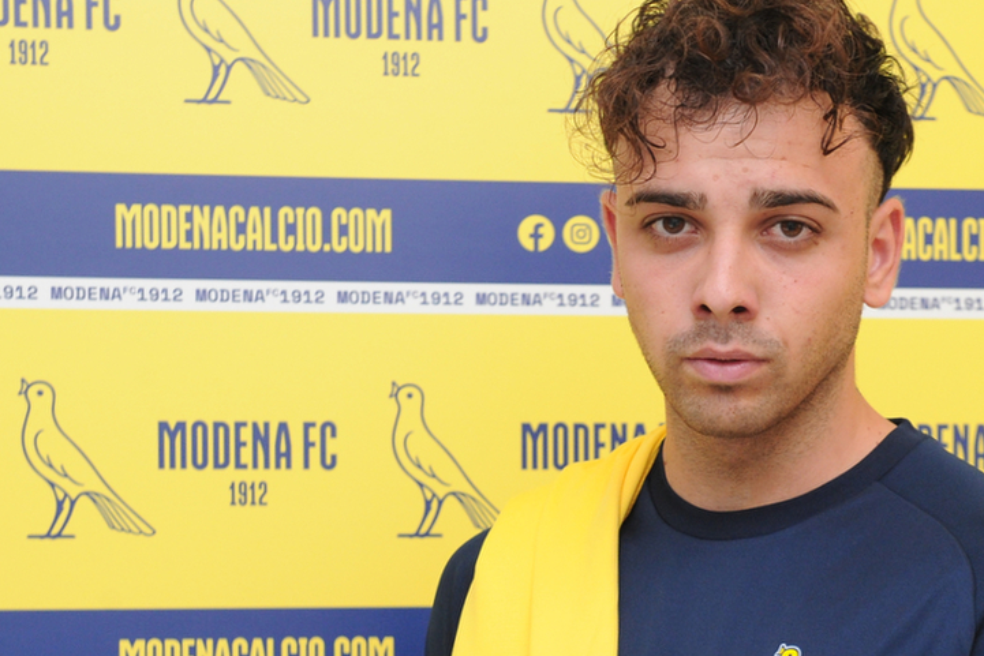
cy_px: 573
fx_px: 2843
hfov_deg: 19.5
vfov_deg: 13.1
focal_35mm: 104
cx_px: 764
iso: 1600
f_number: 5.6
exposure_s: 1/125
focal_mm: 50
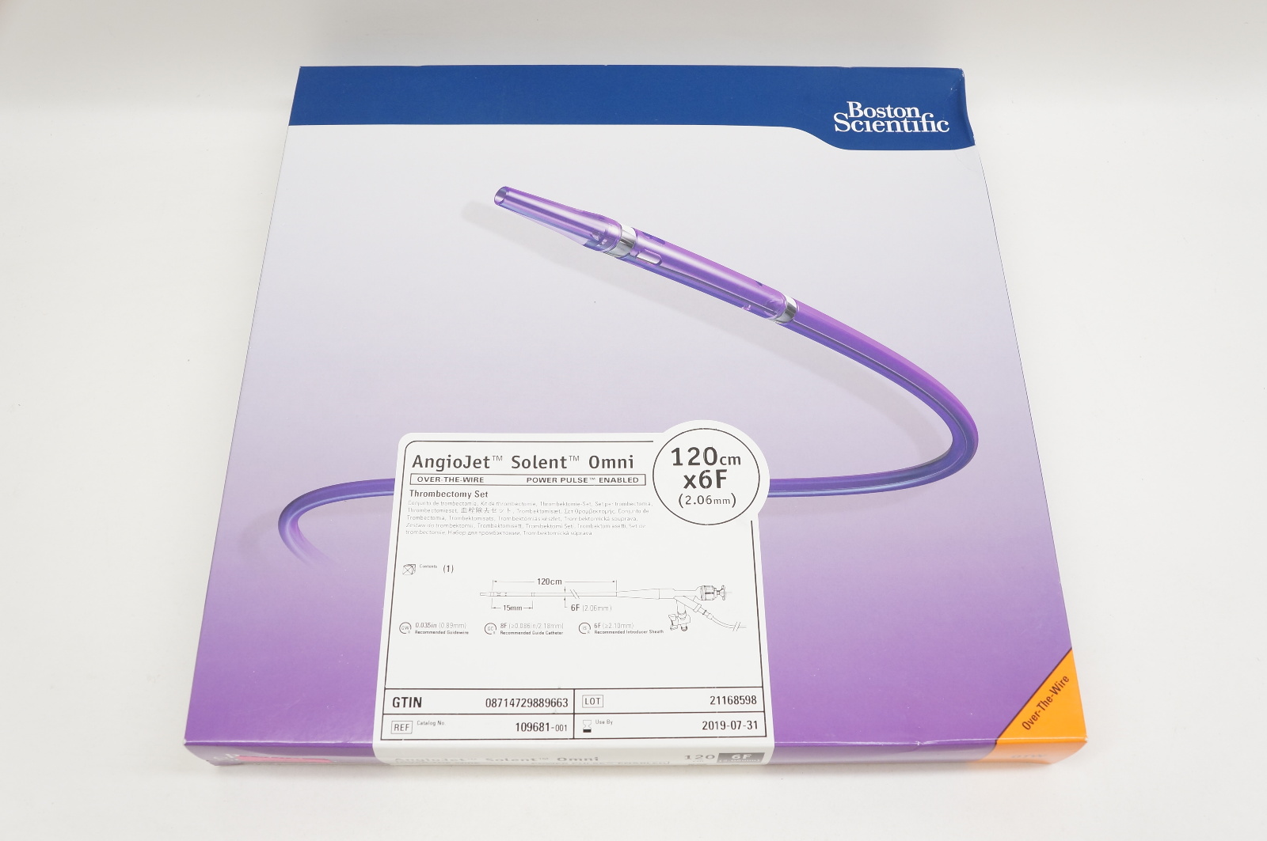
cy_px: 420
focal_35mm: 32
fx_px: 1107
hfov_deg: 59.5
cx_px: 634
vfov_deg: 41.6
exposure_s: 1/60
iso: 400
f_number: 6.3
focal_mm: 21
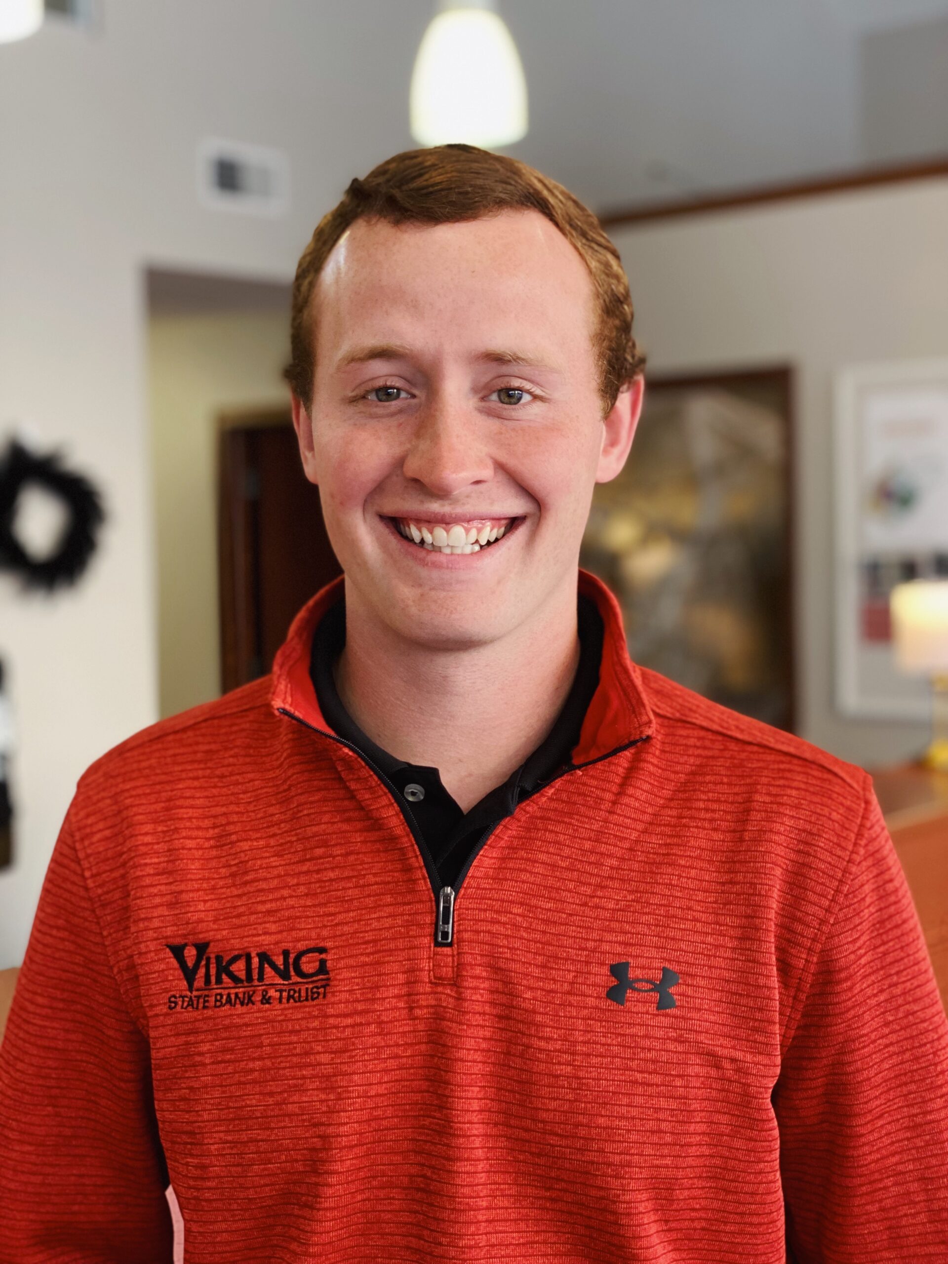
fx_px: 1899
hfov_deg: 28.0
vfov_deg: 36.8
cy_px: 632
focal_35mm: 52
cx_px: 474
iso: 125
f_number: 2
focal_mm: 6
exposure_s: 1/60
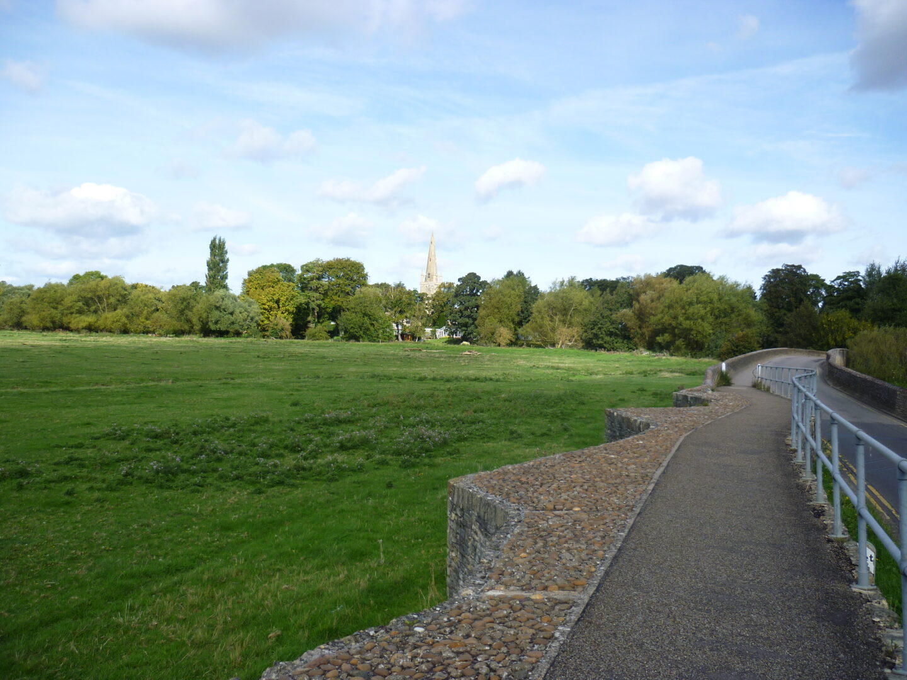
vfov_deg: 45.4
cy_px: 340
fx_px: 812
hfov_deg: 58.4
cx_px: 454
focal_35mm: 31
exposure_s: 1/1000
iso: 80
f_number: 2.8
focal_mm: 5.5
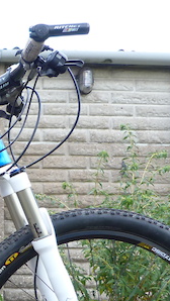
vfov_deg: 28.6
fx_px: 584
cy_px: 222
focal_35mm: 73
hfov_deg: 14.7
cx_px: -129
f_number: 2.8
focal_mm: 4.5
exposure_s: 1/80
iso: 80
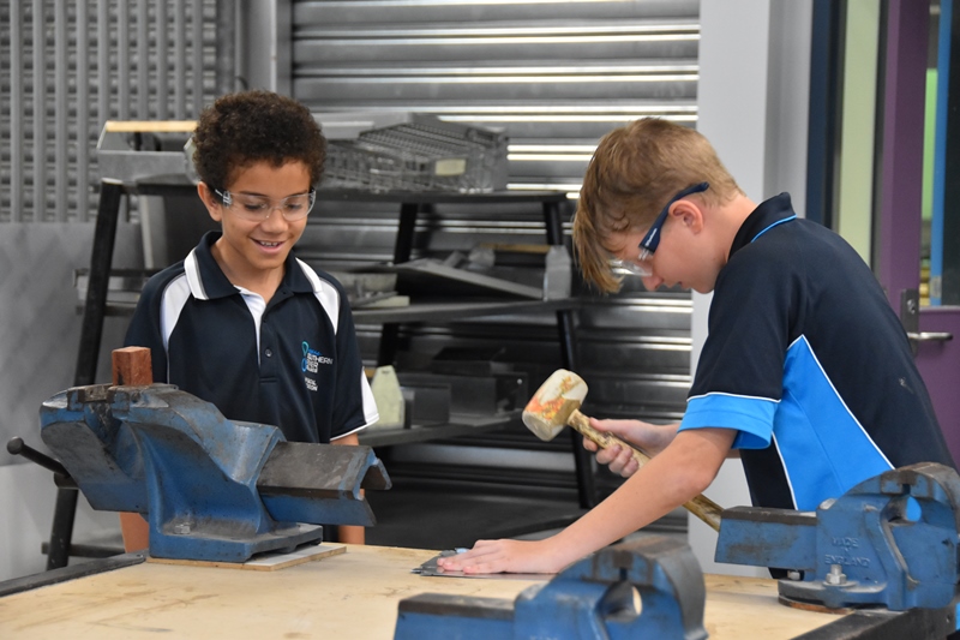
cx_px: 480
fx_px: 2799
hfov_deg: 19.5
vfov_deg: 13.0
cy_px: 320
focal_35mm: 105
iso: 2200
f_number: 5
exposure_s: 1/125
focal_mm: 70
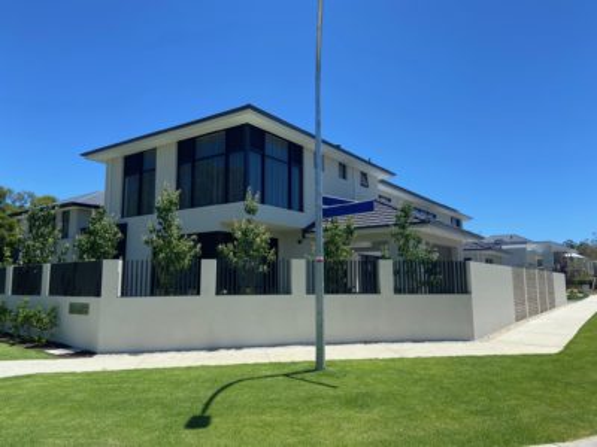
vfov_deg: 53.1
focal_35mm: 26
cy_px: 224
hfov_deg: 67.3
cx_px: 298
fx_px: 448
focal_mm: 4.25
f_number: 1.8
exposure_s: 1/2625
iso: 32
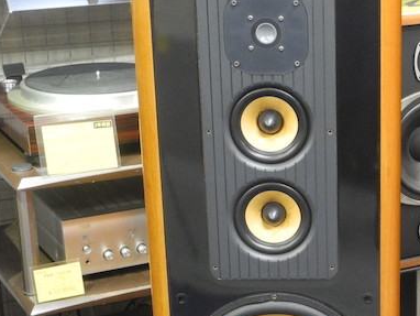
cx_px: 417
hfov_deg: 18.6
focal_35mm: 103
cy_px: 253
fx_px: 1250
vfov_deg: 14.3
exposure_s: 1/12.2
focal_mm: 8.8
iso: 400
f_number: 3.2
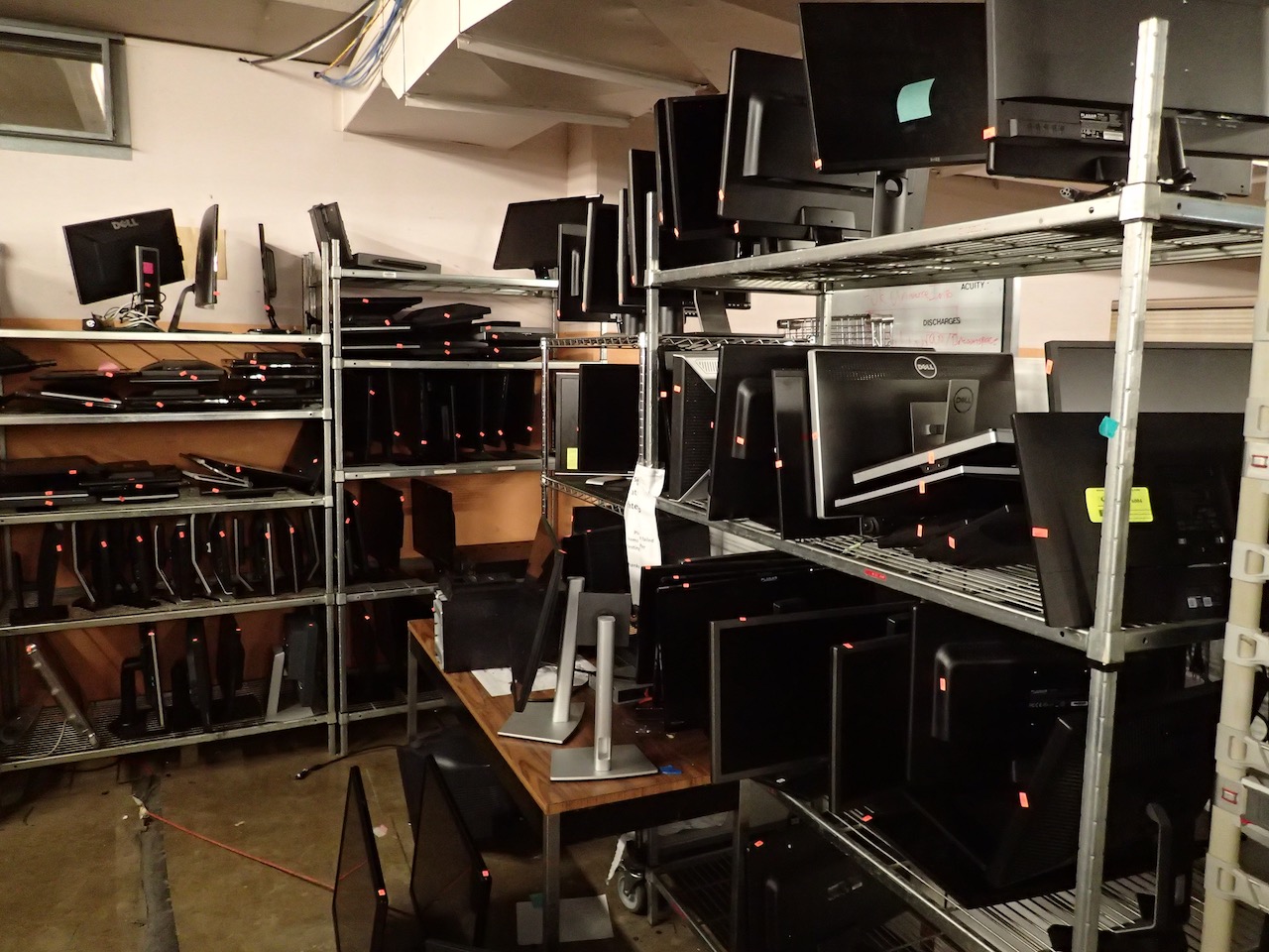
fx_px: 916
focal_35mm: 25
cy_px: 476
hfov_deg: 69.4
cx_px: 634
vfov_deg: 54.9
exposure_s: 1/25
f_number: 2
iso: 800
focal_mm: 4.5
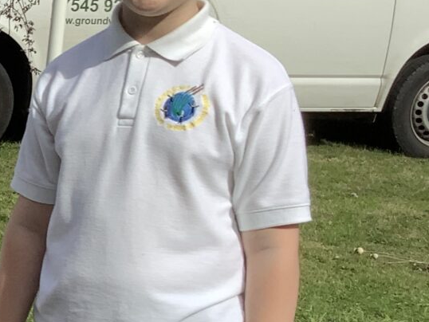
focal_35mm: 118
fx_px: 1463
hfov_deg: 14.5
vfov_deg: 12.5
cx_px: -356
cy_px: 235
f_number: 2.4
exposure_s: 1/1631
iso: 25
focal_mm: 3.3
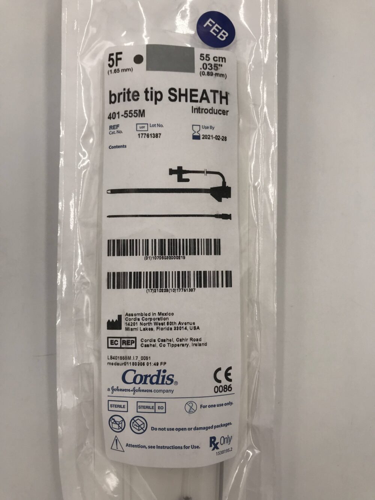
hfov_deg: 49.8
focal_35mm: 28
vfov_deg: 63.4
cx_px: 188
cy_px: 250
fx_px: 404
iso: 20
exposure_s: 1/201
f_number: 1.8
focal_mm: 3.99
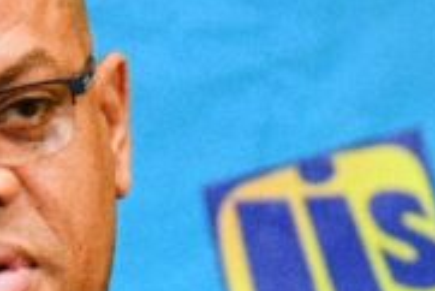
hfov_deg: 3.5
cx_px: 29
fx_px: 7183
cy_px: 354
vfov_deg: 2.3
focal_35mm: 594
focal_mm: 105
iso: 3200
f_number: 5.6
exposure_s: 1/160
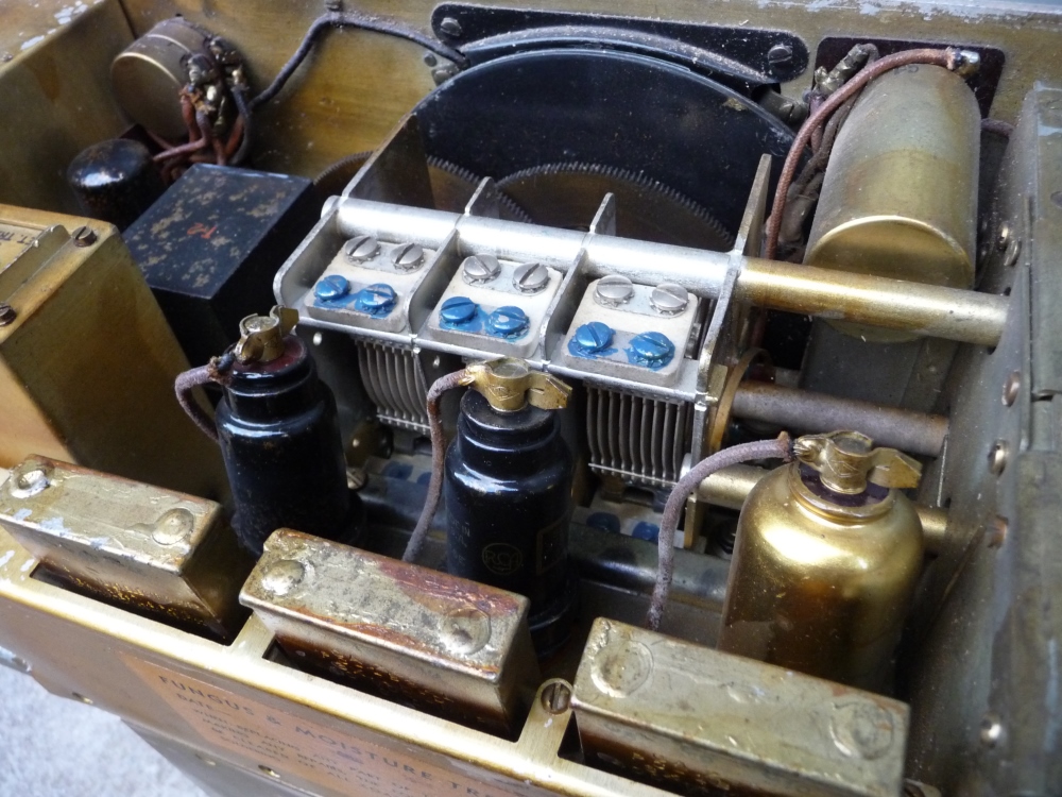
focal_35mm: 28
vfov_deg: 49.7
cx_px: 531
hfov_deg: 63.4
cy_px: 398
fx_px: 859
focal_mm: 4.7
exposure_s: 1/20
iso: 400
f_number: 3.3
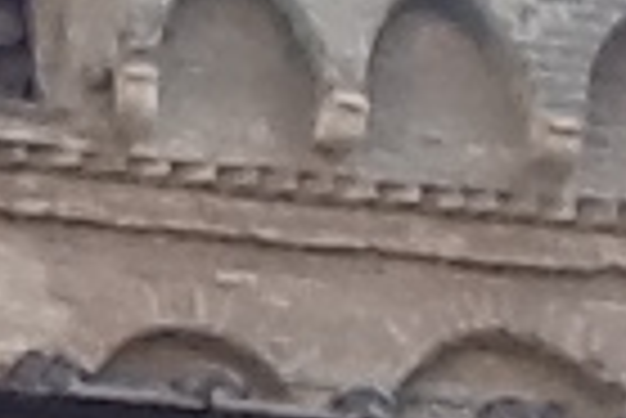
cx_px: -567
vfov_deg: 4.3
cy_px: 512
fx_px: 5501
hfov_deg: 6.4
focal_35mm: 316
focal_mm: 2.03
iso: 40
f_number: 2.4
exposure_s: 1/469
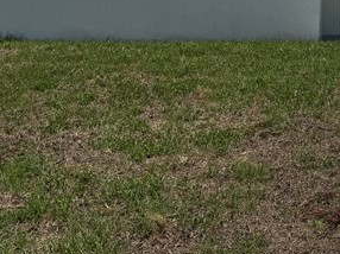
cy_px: 50
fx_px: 844
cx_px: 265
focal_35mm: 86
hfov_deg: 22.5
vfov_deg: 17.0
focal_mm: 6.76
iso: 64
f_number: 1.78
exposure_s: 1/12346
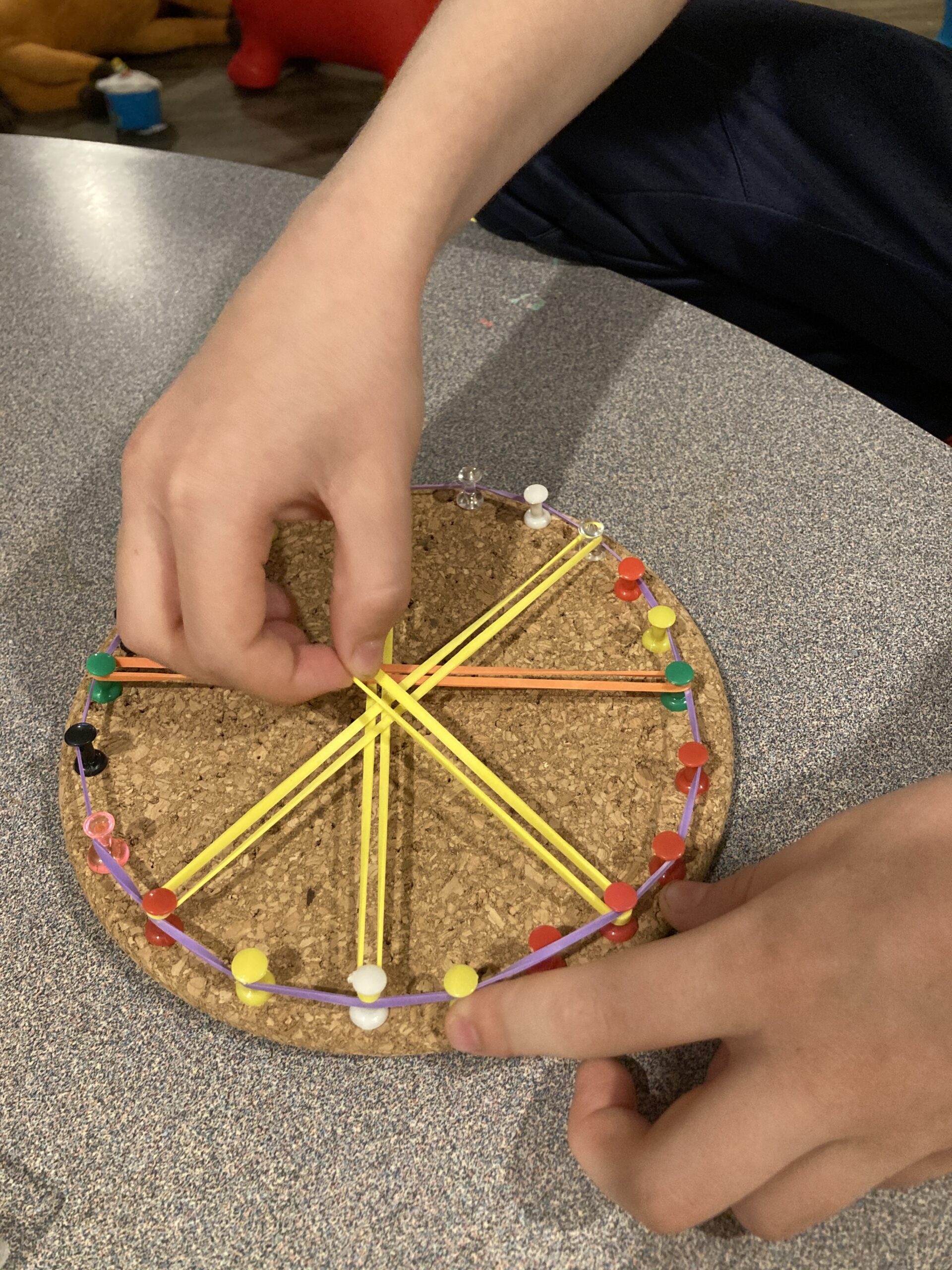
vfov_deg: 63.4
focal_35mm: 28
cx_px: 476
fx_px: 1027
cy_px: 635
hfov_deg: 49.7
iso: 250
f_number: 1.8
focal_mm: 3.99
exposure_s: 1/40
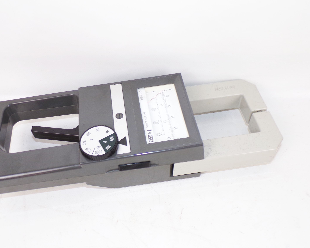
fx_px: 312
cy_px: 123
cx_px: 145
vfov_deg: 43.3
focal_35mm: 34
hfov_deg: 52.8
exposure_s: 1/42
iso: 80
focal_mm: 5.8
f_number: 3.2
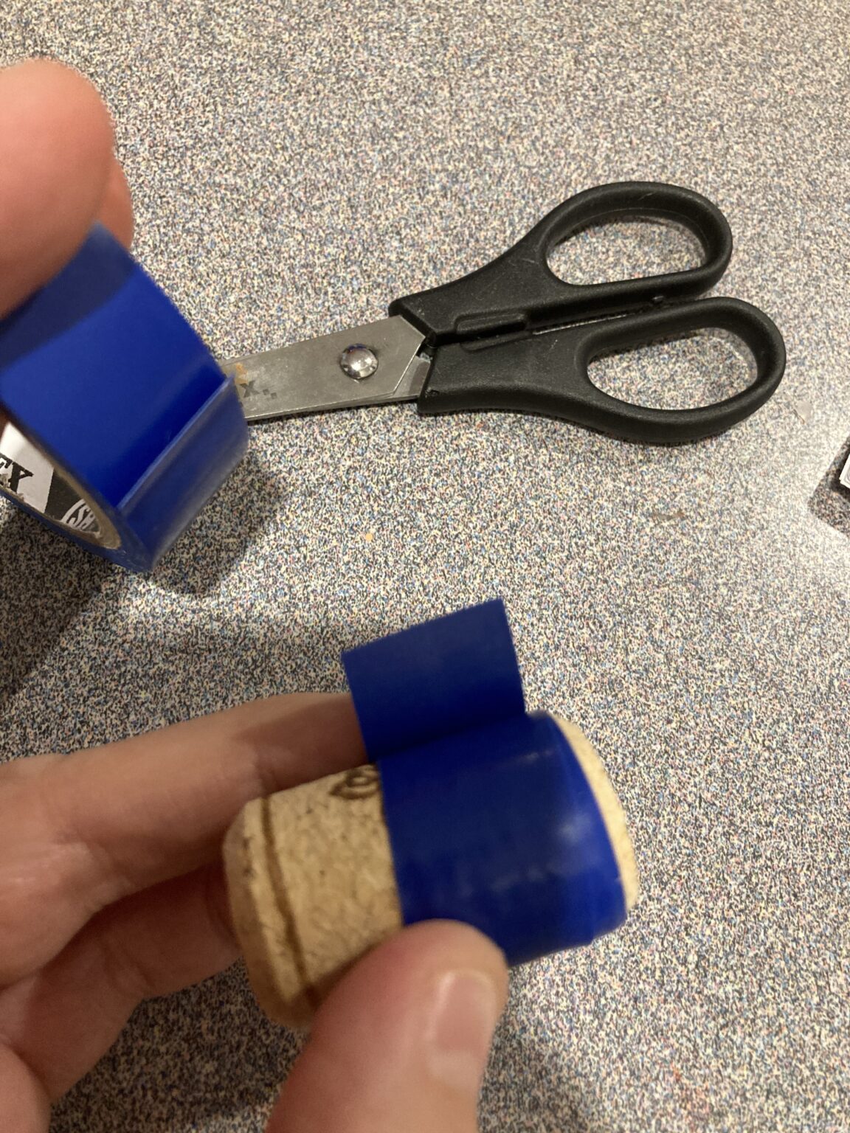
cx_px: 425
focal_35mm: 28
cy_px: 566
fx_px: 917
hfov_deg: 49.7
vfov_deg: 63.4
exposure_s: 1/40
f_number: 1.8
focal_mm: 3.99
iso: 250
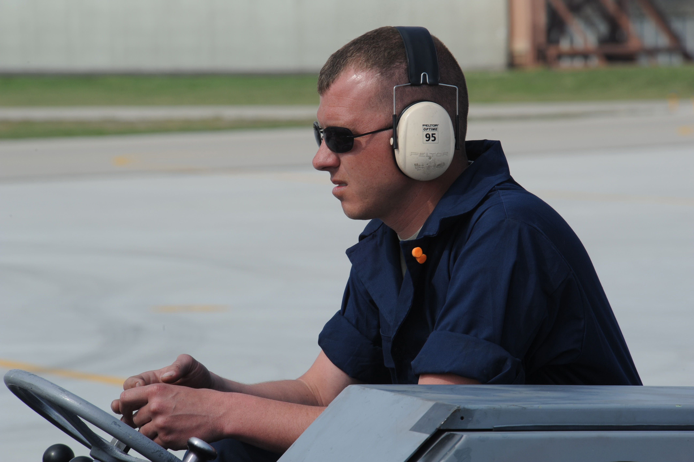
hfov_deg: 7.4
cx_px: 347
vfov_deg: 4.9
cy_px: 231
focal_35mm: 280
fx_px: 5394
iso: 200
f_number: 20
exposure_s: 1/125
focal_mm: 280
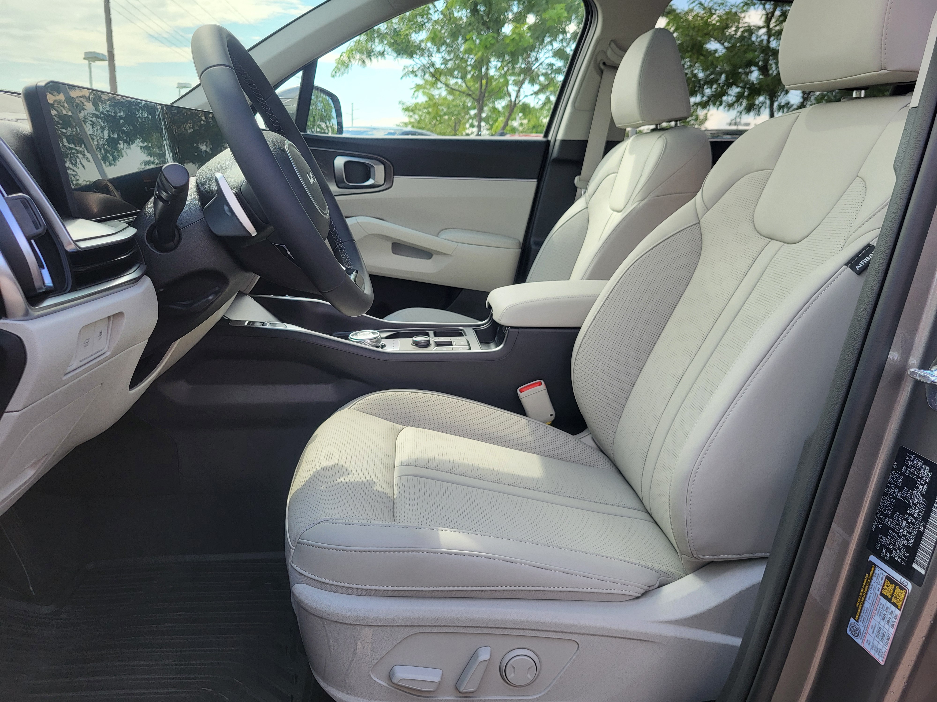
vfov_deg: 53.1
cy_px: 351
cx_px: 468
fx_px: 704
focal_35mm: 26
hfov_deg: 67.3
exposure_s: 1/400
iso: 40
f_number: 1.8
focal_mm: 5.4
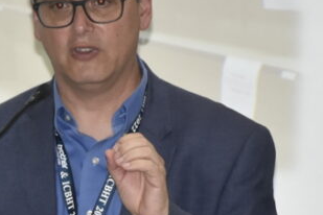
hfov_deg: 3.9
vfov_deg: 2.6
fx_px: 4680
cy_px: 268
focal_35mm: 522
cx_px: -2
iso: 1100
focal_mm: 105
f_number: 5.6
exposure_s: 1/60
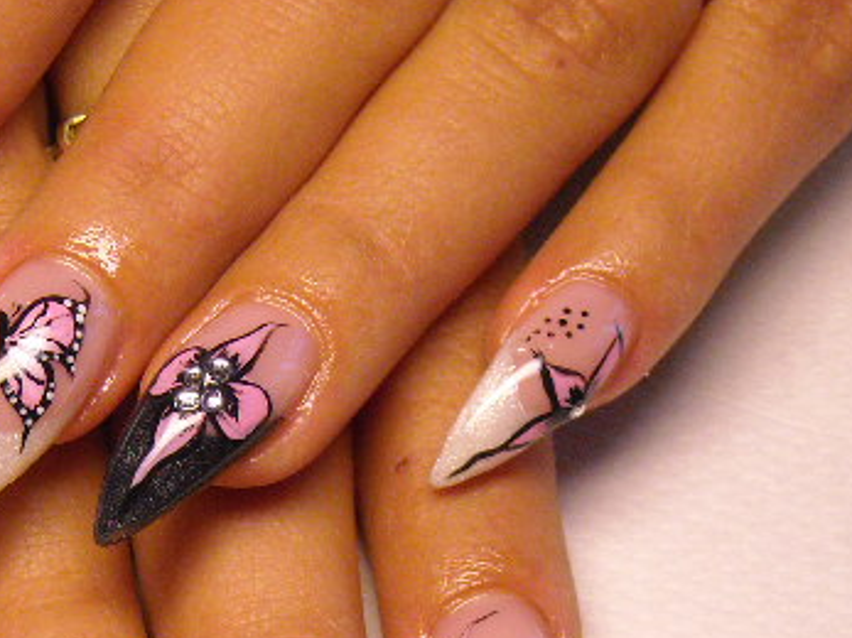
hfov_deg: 12.7
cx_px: 201
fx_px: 3814
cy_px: 535
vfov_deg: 9.5
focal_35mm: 155
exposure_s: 1/209
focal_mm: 13.73
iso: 436
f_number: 4.1
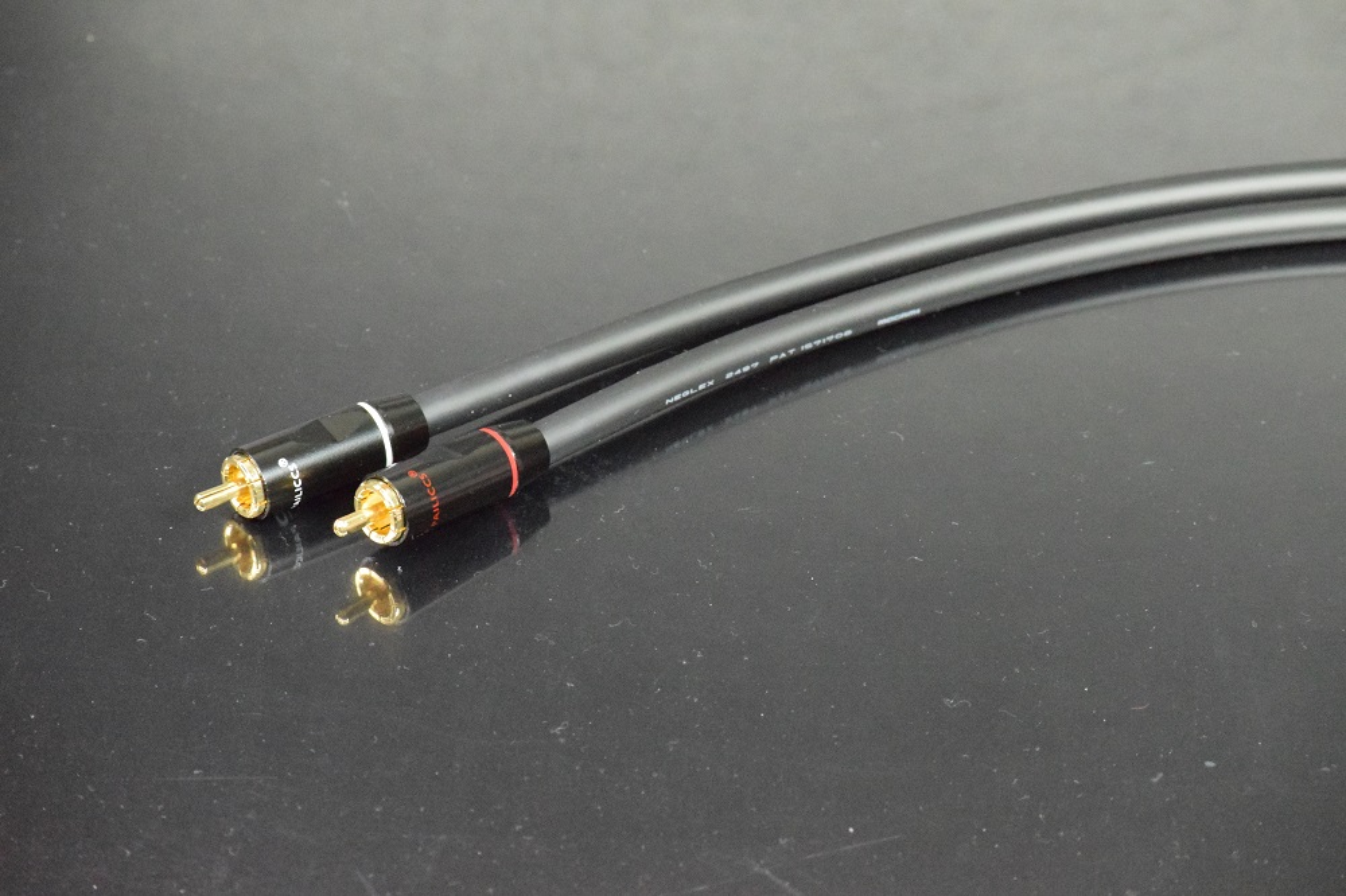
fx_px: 5718
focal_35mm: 153
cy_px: 448
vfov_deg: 9.0
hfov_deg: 13.4
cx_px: 673
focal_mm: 102
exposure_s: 1/100
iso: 12800
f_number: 9
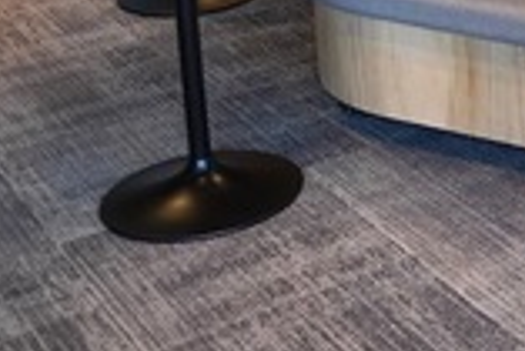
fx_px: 1430
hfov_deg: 18.0
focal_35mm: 98
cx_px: 843
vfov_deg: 13.1
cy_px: -206
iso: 800
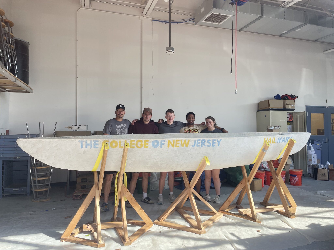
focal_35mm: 26
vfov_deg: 53.1
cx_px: 167
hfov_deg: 67.3
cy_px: 125
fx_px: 251
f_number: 1.6
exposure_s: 1/307
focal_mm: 4.2
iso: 32
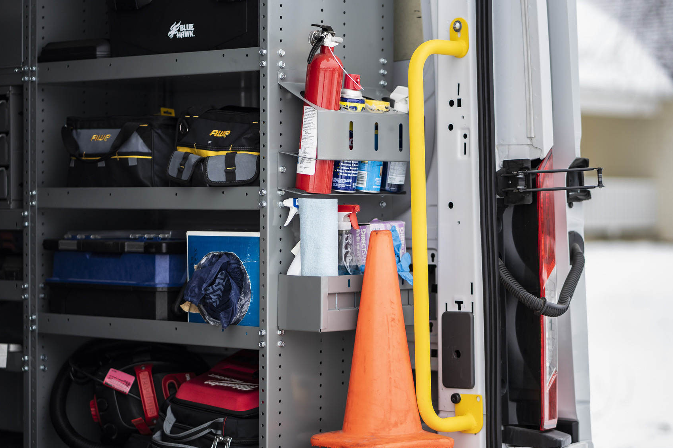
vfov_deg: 13.7
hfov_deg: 20.4
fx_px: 1869
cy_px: 260
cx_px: 381
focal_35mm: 100
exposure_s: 1/800
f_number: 1.8
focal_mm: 85
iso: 100
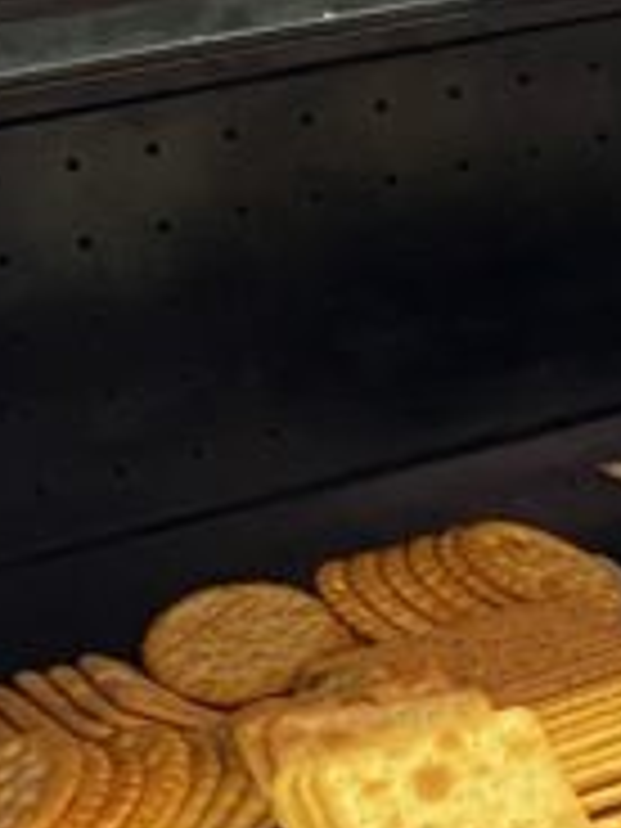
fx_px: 3468
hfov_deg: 9.1
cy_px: 279
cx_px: 1512
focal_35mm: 145
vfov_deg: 13.6
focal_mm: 4.25
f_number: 1.8
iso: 400
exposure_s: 1/33
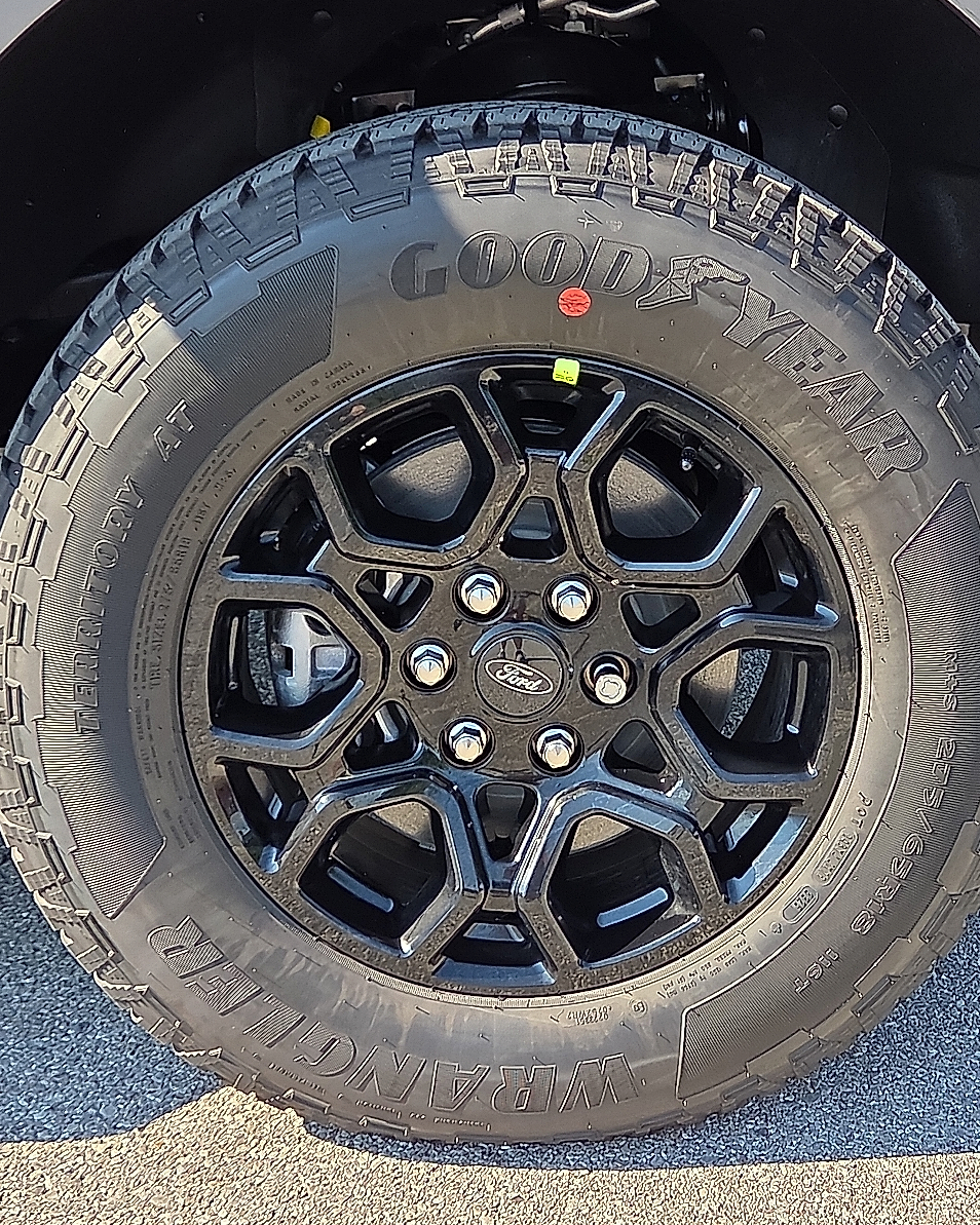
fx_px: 1995
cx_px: 527
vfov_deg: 34.2
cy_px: 611
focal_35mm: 55
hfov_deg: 27.6
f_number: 1.8
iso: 25
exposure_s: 1/435
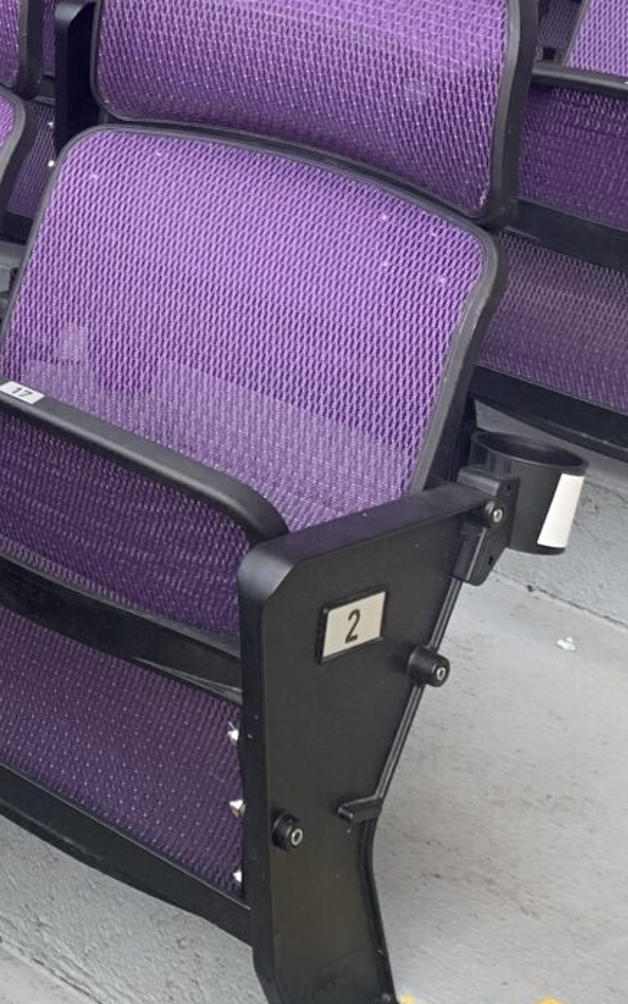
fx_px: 2217
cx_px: -640
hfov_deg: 13.7
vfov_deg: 24.4
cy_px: 10
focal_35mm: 81
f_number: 1.8
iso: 25
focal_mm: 4.25
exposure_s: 1/122
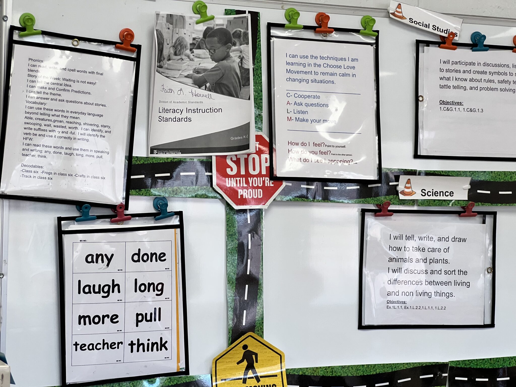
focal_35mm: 77
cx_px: 258
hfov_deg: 25.3
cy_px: 194
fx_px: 1148
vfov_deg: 19.1
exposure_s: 1/120
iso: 160
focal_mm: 9
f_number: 2.8
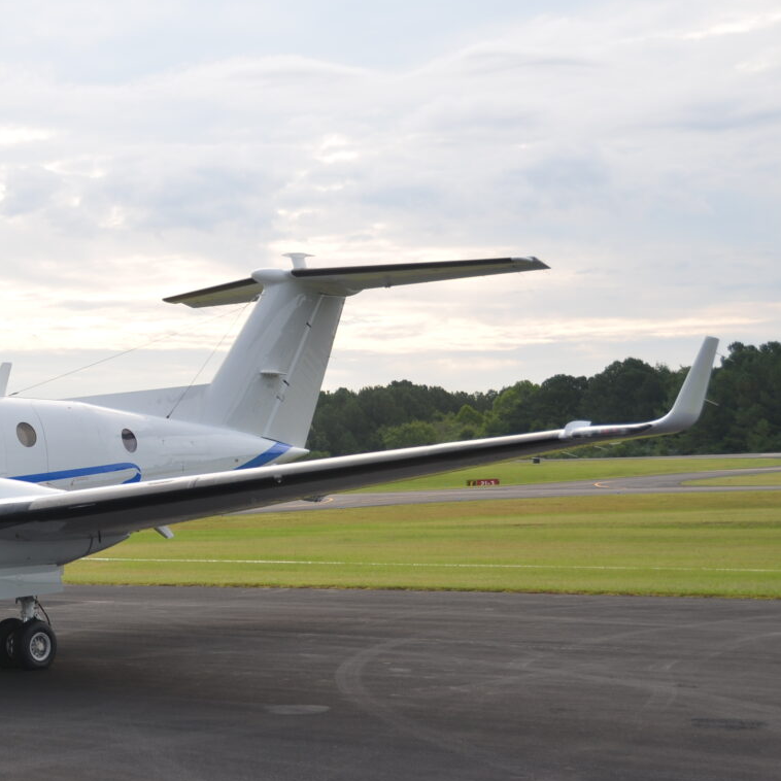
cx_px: -1
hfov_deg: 24.5
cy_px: 502
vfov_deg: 25.6
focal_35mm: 67
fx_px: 1710
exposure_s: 1/100
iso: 100
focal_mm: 26
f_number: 4
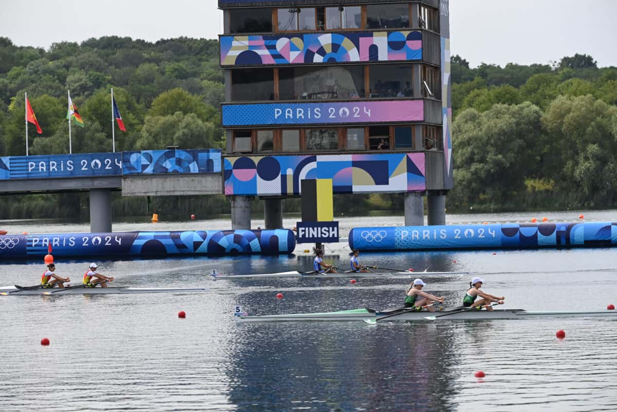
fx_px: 3085
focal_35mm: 180
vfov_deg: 7.6
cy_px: 206
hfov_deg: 11.4
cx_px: 308
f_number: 6.3
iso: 500
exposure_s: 1/1600
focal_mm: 180
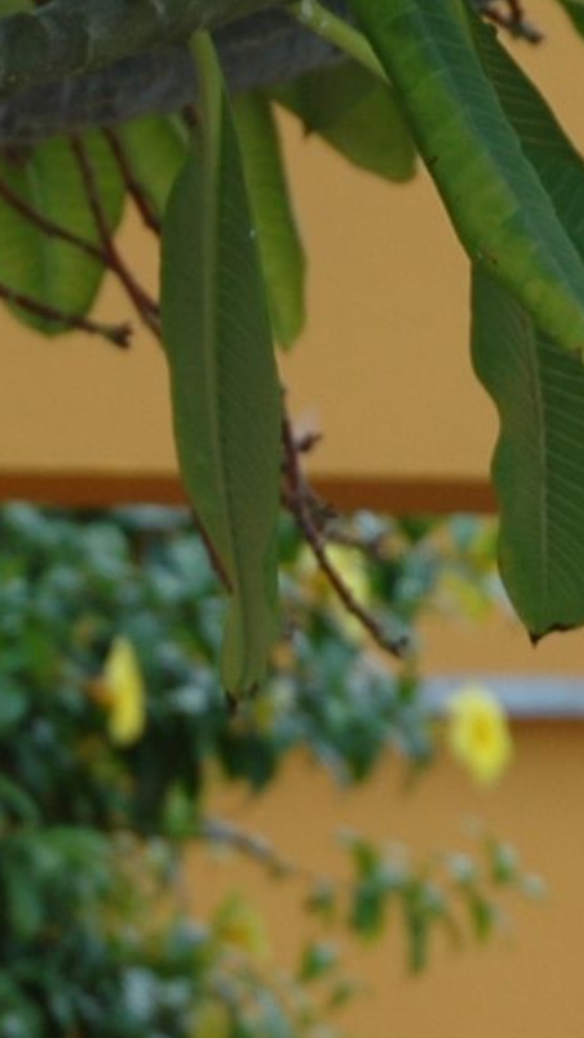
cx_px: -131
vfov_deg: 5.9
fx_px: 9941
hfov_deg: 3.4
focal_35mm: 361
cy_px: 1332
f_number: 4.5
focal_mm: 48
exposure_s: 1/320
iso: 200
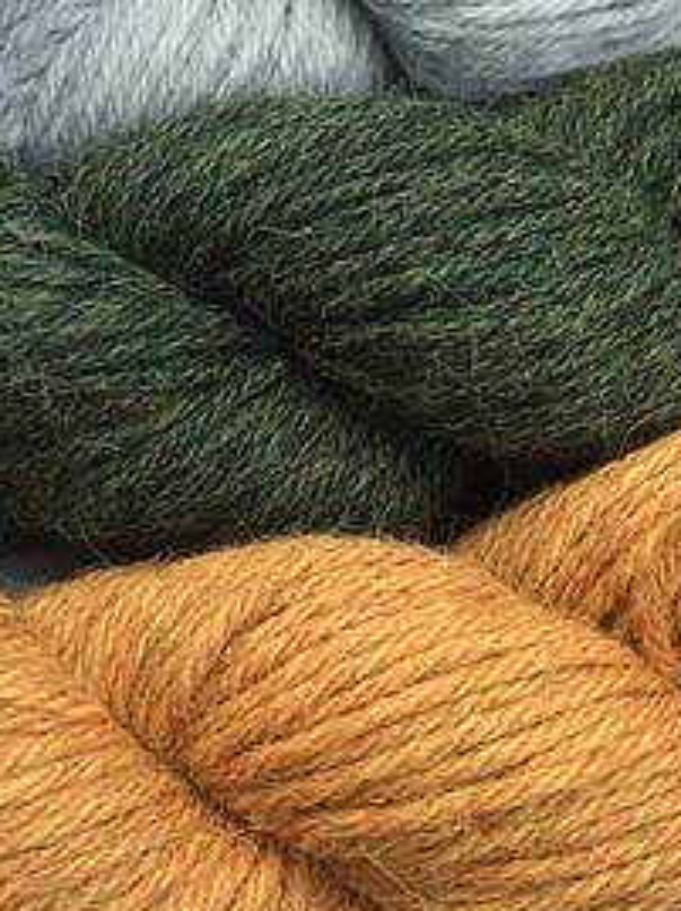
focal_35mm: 54
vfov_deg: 35.4
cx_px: 354
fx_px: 1420
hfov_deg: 27.0
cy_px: 359
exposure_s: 1/436
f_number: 2.2
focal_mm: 4.15
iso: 32
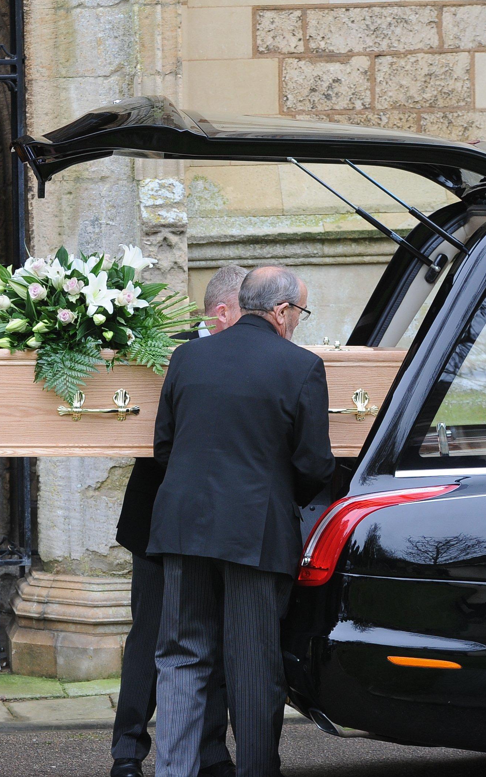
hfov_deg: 7.0
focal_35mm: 187
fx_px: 3962
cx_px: 11
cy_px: 388
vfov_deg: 11.2
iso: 1250
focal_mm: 122
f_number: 6.3
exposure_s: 1/160
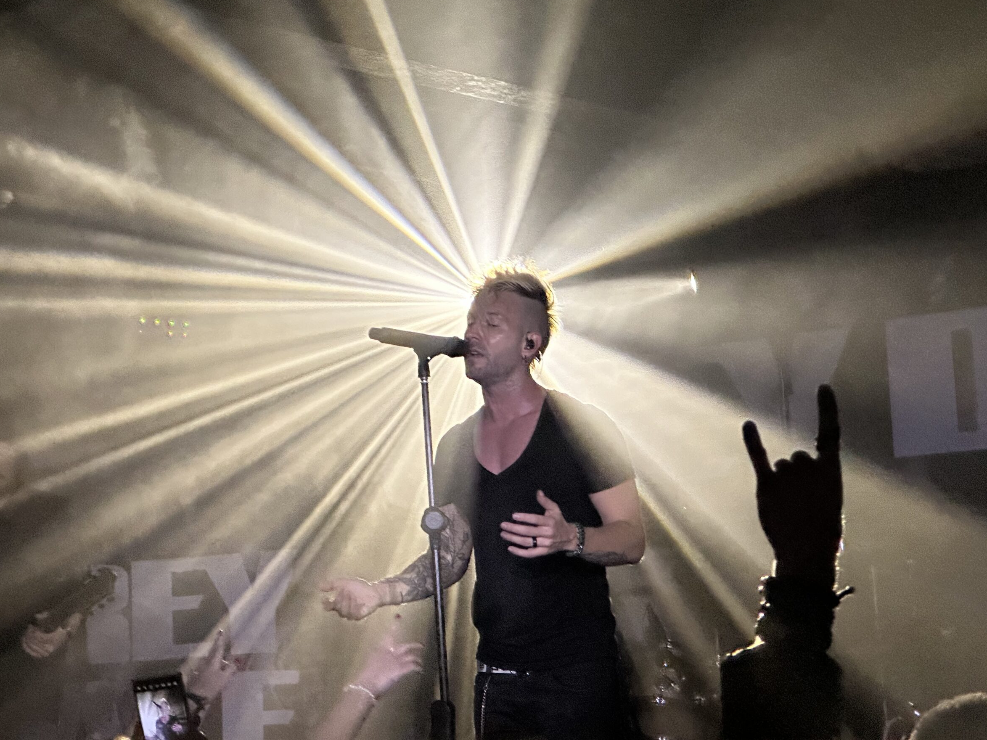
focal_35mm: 84
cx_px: 527
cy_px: 337
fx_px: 2395
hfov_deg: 23.3
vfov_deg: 17.6
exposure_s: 1/40
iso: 800
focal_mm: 9
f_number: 2.8
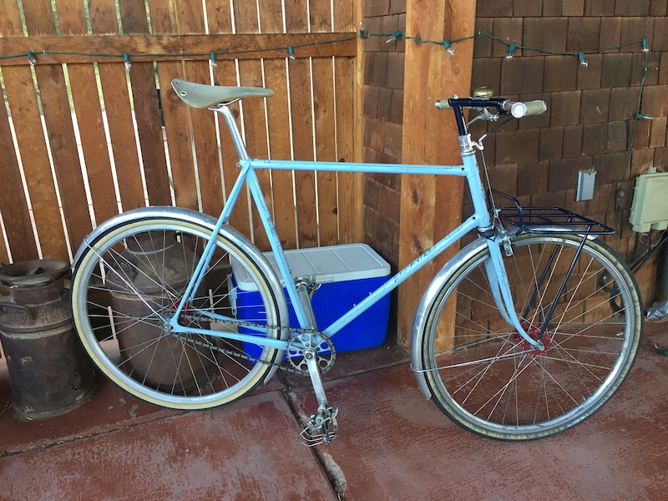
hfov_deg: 61.7
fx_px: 560
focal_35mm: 29
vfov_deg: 48.2
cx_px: 334
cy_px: 250
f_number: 2.2
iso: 64
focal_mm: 4.15
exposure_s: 1/30
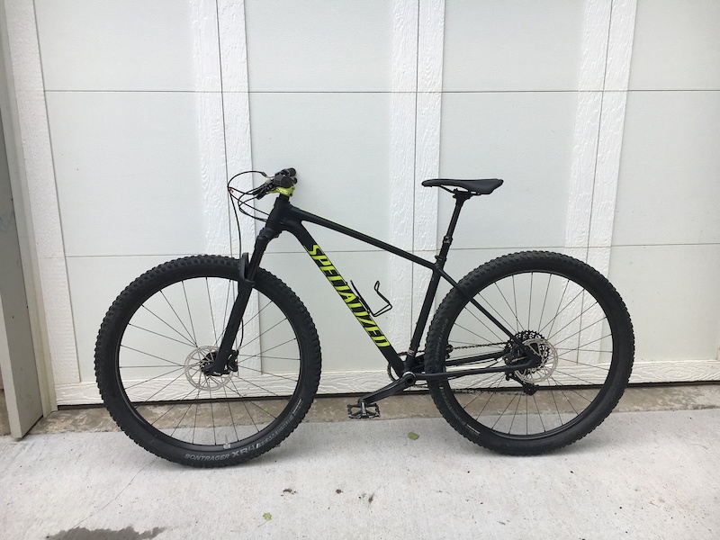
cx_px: 360
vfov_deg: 48.2
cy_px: 270
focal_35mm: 29
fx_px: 603
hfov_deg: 61.7
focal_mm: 4.15
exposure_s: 1/596
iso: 25
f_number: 2.2
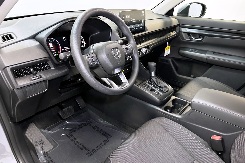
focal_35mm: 26
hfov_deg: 69.4
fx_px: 177
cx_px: 127
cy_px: 92
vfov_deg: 49.4
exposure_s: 1/30
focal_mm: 6.86
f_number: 1.78
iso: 1000
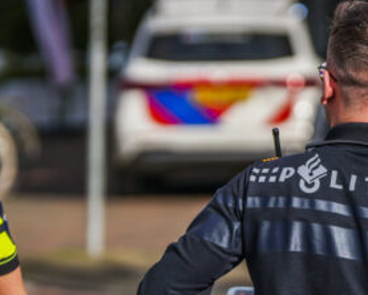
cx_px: 325
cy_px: 249
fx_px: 4458
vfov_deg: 3.8
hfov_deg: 4.7
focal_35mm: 409
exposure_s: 1/3200
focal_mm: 118
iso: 100
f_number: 2.8
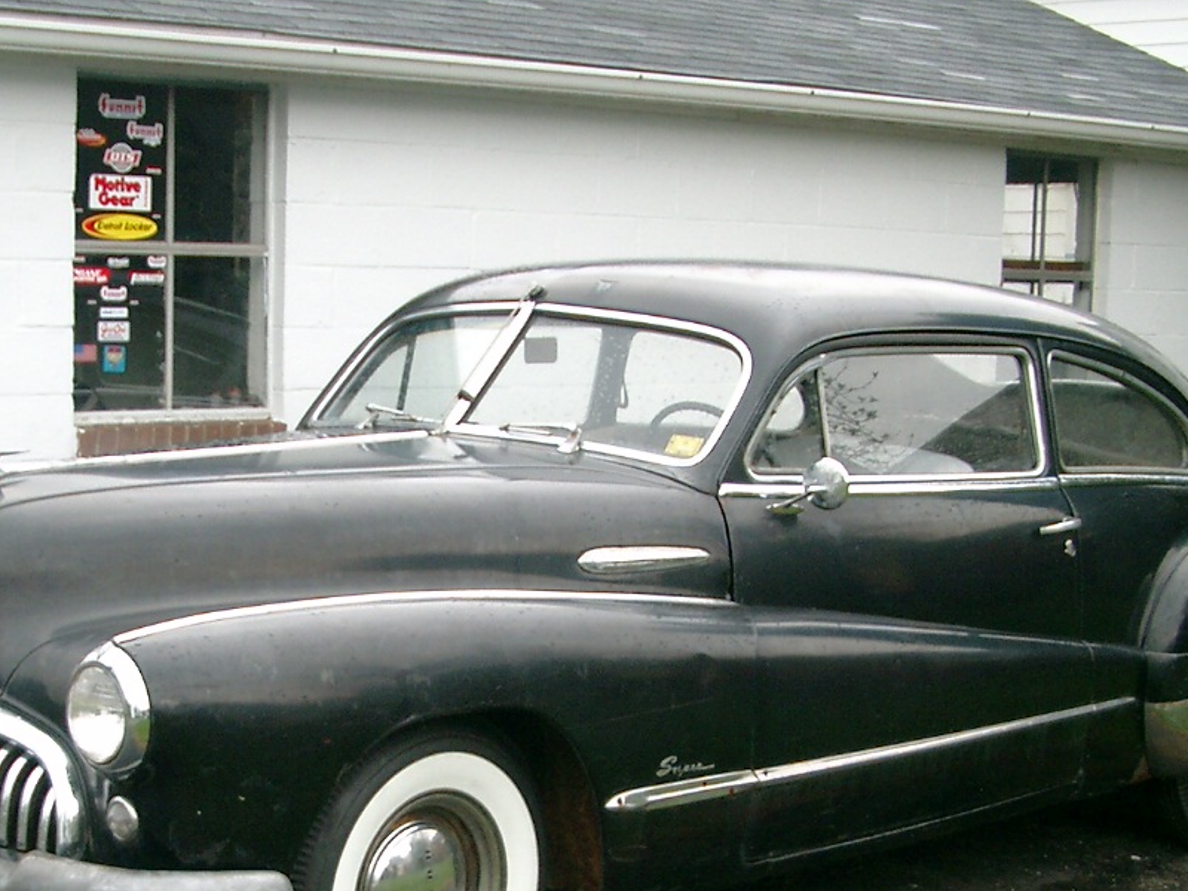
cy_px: 731
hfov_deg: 26.2
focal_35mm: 74
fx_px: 2540
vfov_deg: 19.7
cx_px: 414
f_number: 2.6
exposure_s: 1/500
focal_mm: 7.6
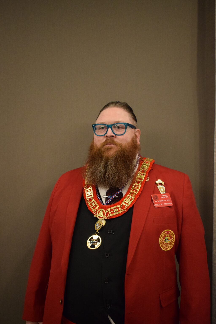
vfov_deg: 53.1
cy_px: 162
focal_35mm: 36
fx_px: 324
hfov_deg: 36.9
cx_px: 108
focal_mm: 24
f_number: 4
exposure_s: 1/60
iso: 2800
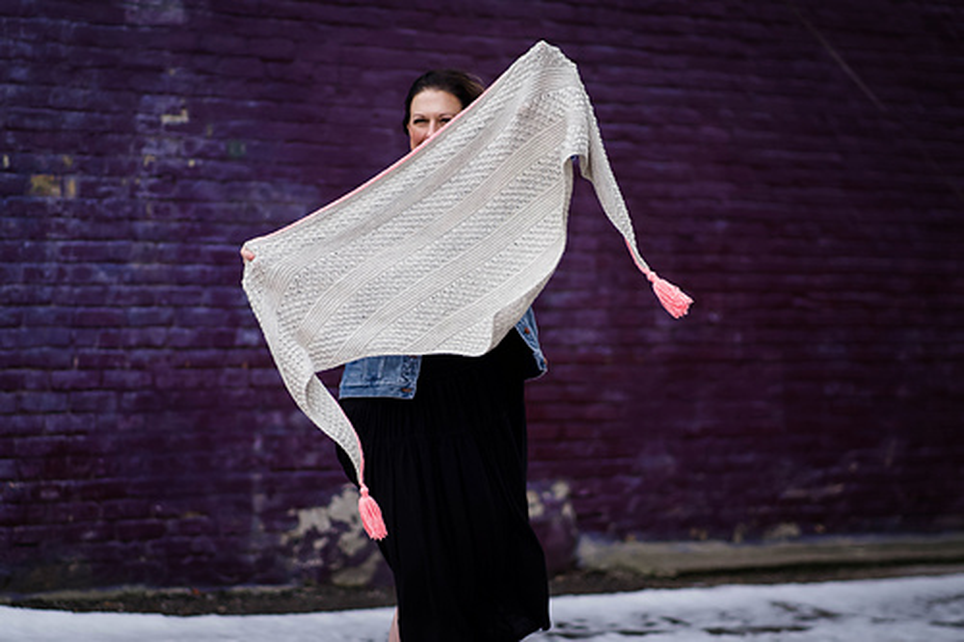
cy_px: 321
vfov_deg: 10.8
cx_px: 482
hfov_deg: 16.1
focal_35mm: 127
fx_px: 3399
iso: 100
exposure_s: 1/1000
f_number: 1.8
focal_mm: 85
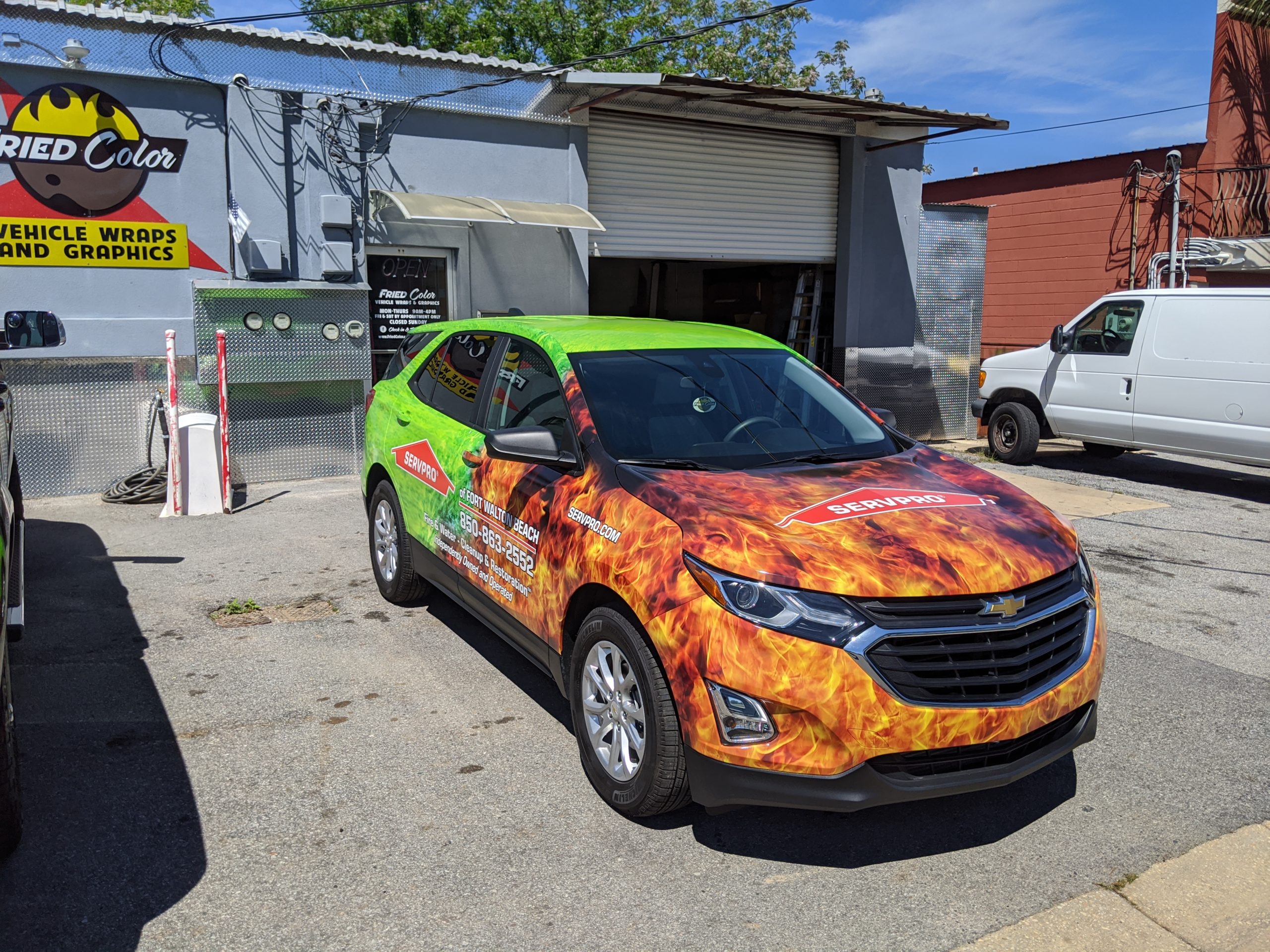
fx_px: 991
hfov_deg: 65.3
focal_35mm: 27
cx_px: 635
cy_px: 476
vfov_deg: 51.4
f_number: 1.8
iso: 63
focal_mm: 4.44
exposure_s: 1/5882
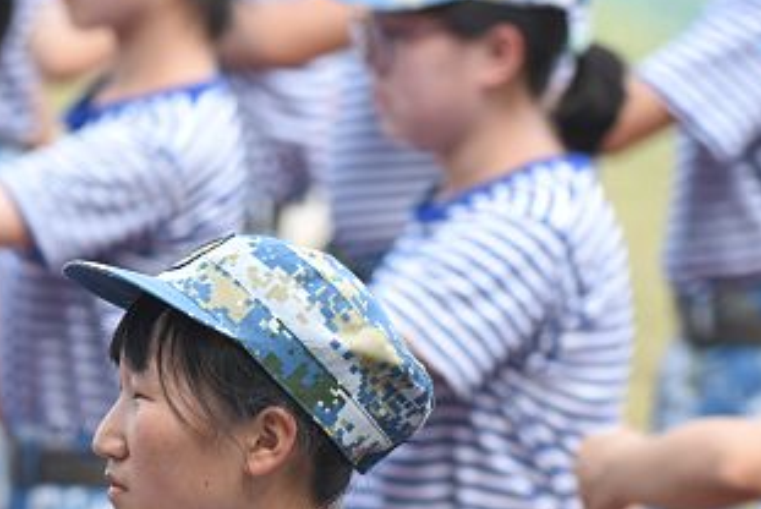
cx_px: 61
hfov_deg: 2.7
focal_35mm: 772
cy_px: 437
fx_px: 16334
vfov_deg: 1.8
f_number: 4
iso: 250
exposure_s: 1/640
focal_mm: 200
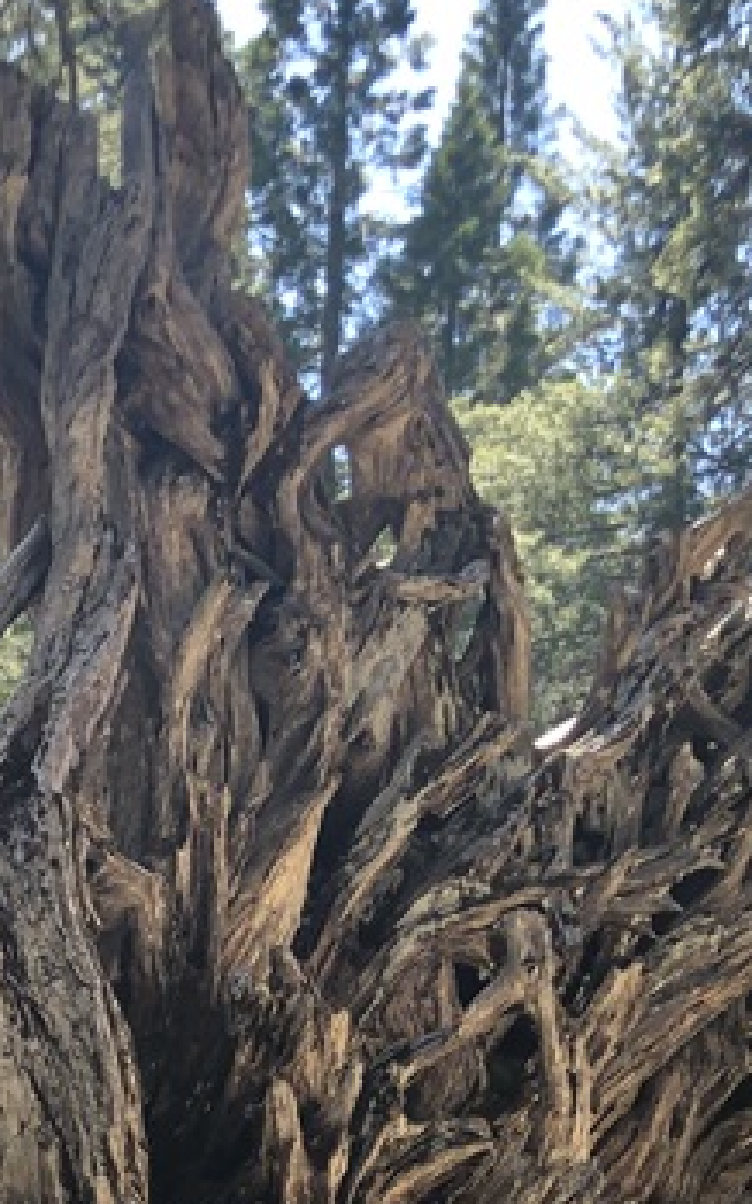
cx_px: -145
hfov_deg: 14.5
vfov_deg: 21.6
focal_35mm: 87
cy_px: 1556
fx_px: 2854
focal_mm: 4
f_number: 1.8
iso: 40
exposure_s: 1/120
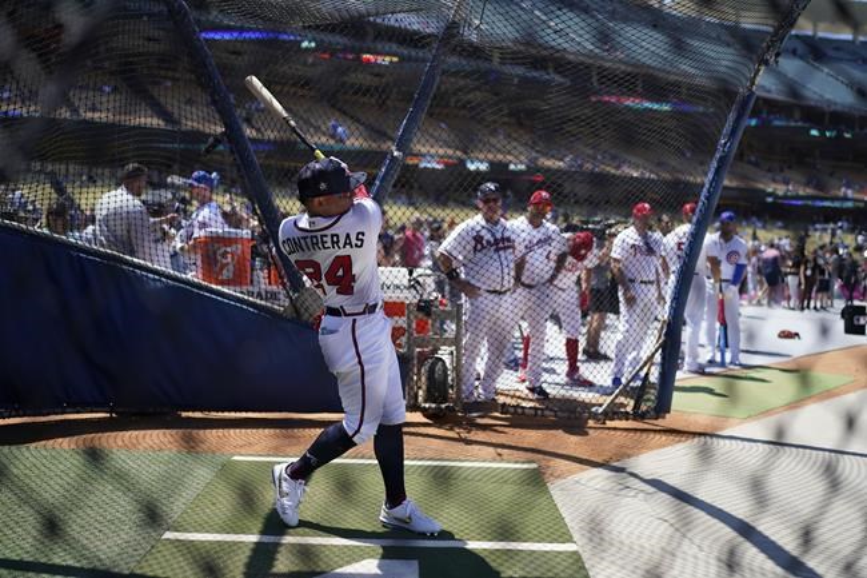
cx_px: 434
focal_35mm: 35
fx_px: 843
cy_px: 289
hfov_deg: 54.4
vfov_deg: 37.8
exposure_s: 1/12800
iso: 250
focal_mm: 35
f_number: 1.4
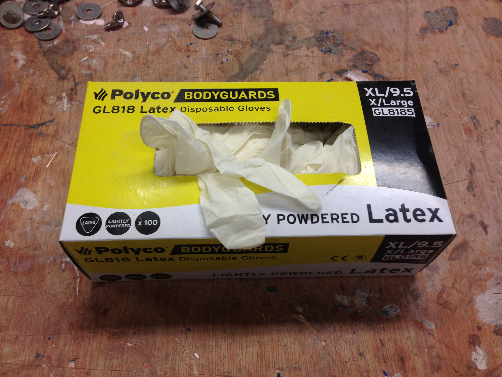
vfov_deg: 42.9
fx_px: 479
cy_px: 188
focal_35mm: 33
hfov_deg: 55.4
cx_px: 251
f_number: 2.4
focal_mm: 4.12
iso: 50
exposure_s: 1/33
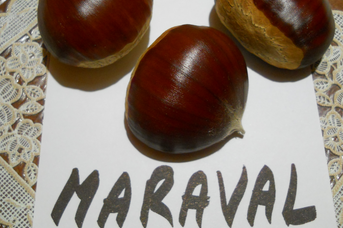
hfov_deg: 41.9
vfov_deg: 28.6
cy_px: 91
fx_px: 448
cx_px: 173
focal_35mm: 47
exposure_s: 1/25
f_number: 3.1
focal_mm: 6.72
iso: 400
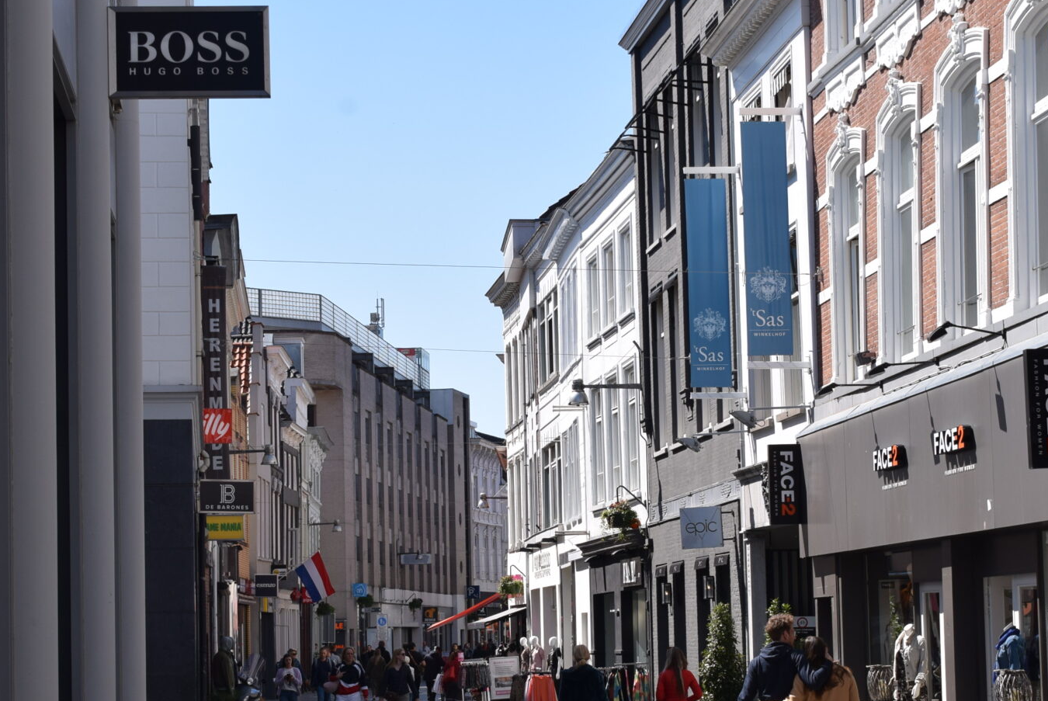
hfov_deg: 22.4
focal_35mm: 91
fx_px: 2652
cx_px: 554
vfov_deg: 15.0
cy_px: 427
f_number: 9
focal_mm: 40
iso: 200
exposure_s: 1/320
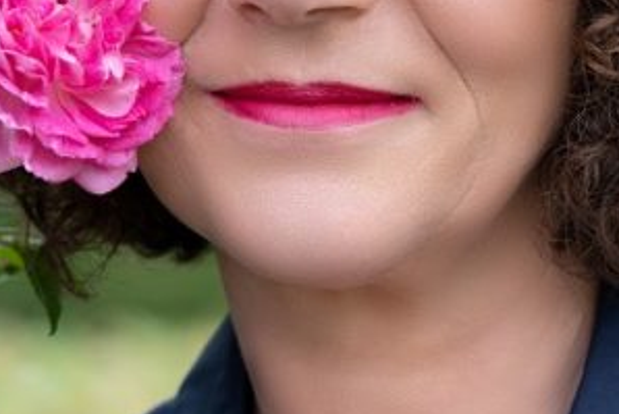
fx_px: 6313
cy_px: 83
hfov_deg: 5.6
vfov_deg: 3.7
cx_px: 461
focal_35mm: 367
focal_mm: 96
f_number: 4
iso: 250
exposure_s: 1/160
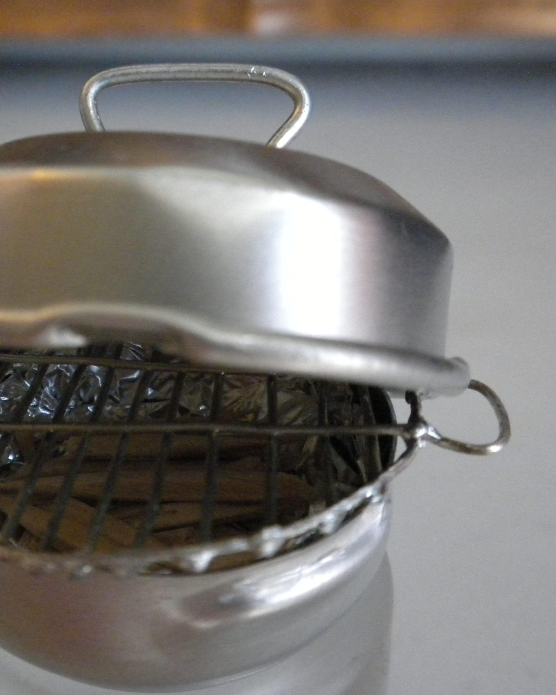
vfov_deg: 38.0
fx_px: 1008
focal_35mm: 49
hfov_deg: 30.4
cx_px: 148
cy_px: 344
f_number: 3.5
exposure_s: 1/66.4
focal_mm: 6.6
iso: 800
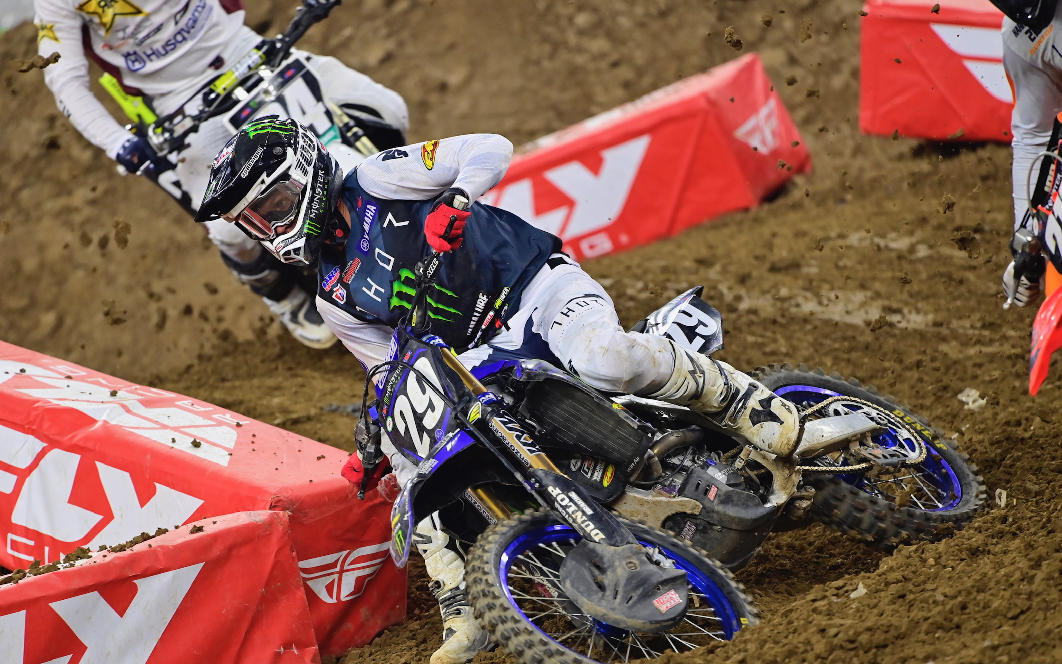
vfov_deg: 4.3
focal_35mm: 307
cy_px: 355
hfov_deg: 6.8
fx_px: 8885
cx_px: 530
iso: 2500
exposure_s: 1/1250
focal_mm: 300
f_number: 4
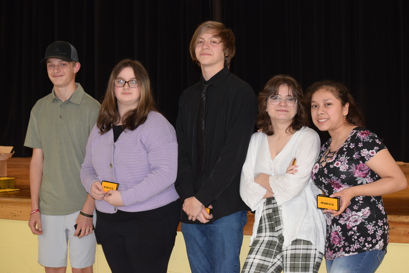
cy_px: 136
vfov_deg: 16.6
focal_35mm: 82
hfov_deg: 24.6
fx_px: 938
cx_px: 204
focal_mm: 55
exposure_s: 1/60
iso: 1400
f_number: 4
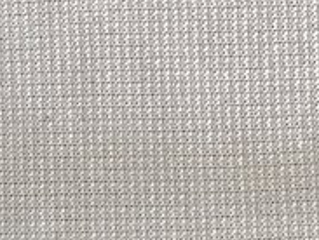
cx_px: -356
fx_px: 1551
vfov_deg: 8.0
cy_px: 630
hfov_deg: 10.6
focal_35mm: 168
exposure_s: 1/30
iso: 32
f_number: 1.8
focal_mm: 3.99
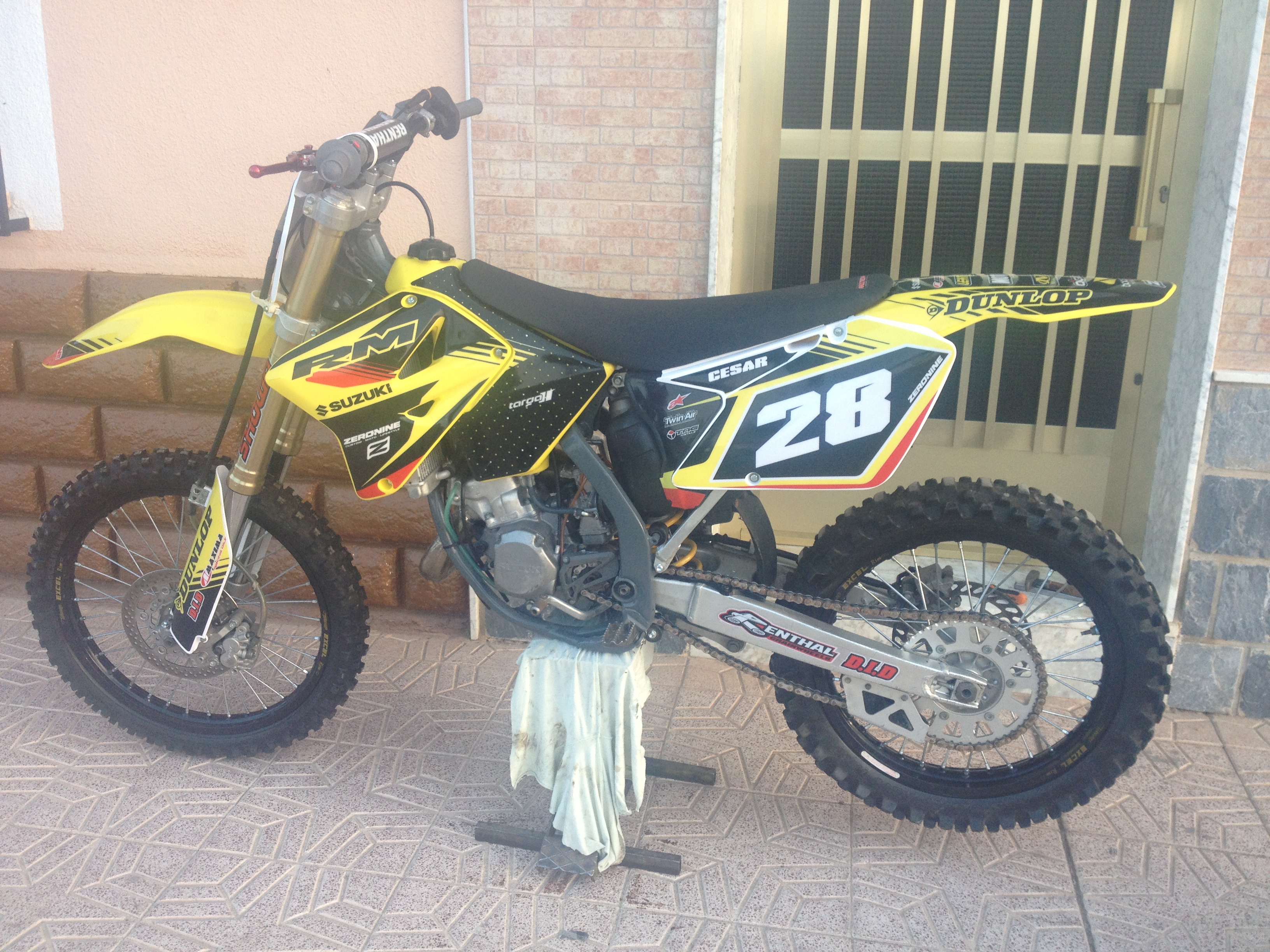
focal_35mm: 35
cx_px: 635
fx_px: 1284
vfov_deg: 40.7
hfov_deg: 52.6
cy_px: 476
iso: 64
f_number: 2.4
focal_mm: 4.28
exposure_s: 1/120
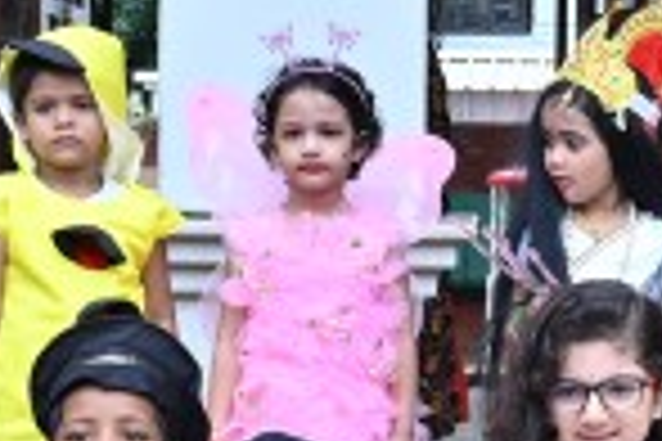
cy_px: 374
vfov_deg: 8.4
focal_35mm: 162
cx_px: 441
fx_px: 2980
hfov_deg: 12.7
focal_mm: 26.5
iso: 320
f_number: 7.1
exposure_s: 1/200
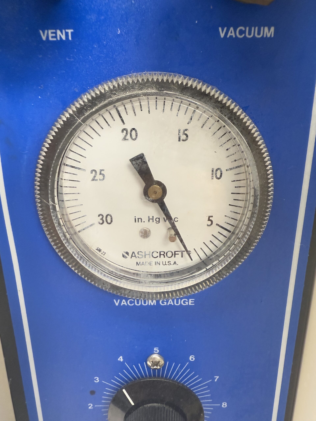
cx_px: 158
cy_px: 210
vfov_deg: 71.6
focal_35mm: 24
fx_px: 292
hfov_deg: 56.8
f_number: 2.2
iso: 200
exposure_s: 1/60
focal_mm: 2.22
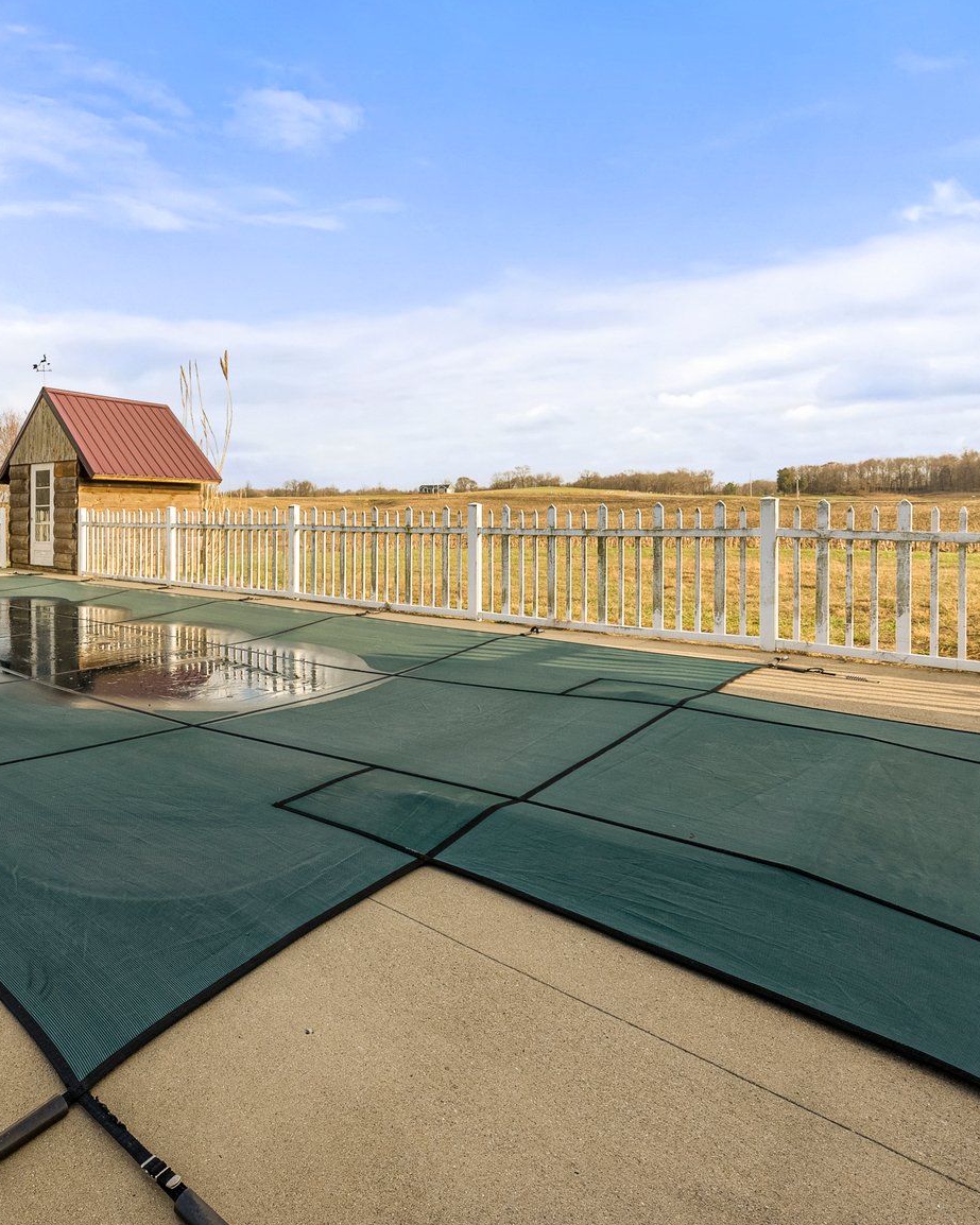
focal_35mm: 20
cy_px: 520
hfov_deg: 62.7
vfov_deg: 79.8
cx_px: 206
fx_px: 725
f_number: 7.1
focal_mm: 12
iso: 100
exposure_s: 1/320
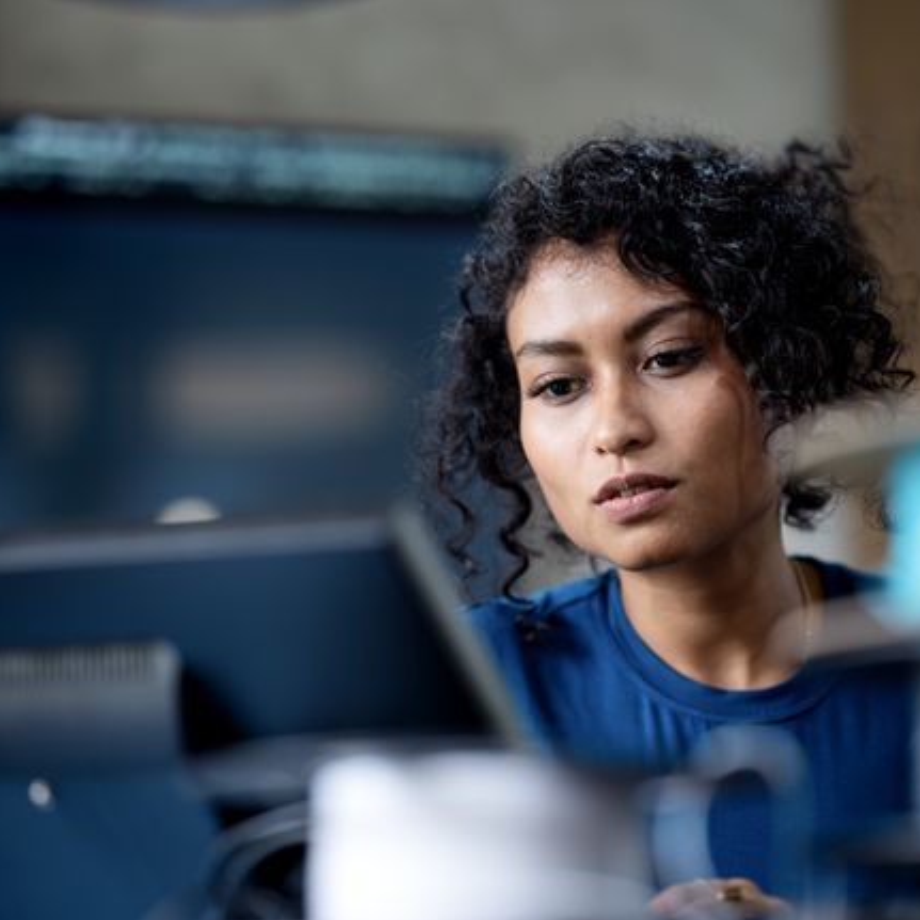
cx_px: 448
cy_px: 461
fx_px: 3277
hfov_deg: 16.0
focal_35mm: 109
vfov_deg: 16.0
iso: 320
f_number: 2
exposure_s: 1/160
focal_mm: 85
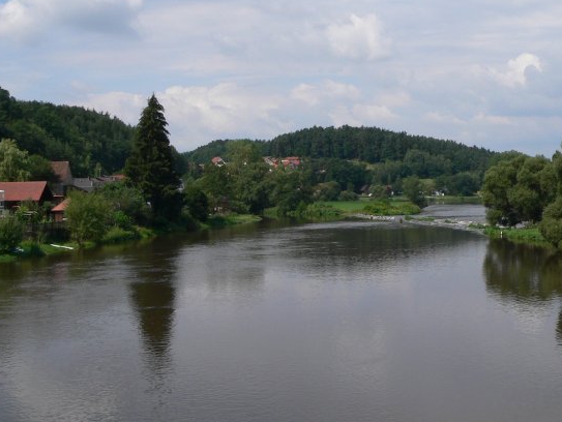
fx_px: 861
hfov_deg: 36.1
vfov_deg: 27.6
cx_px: 320
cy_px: 203
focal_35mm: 53
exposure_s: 1/500
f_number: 5.2
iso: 80
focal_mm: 6
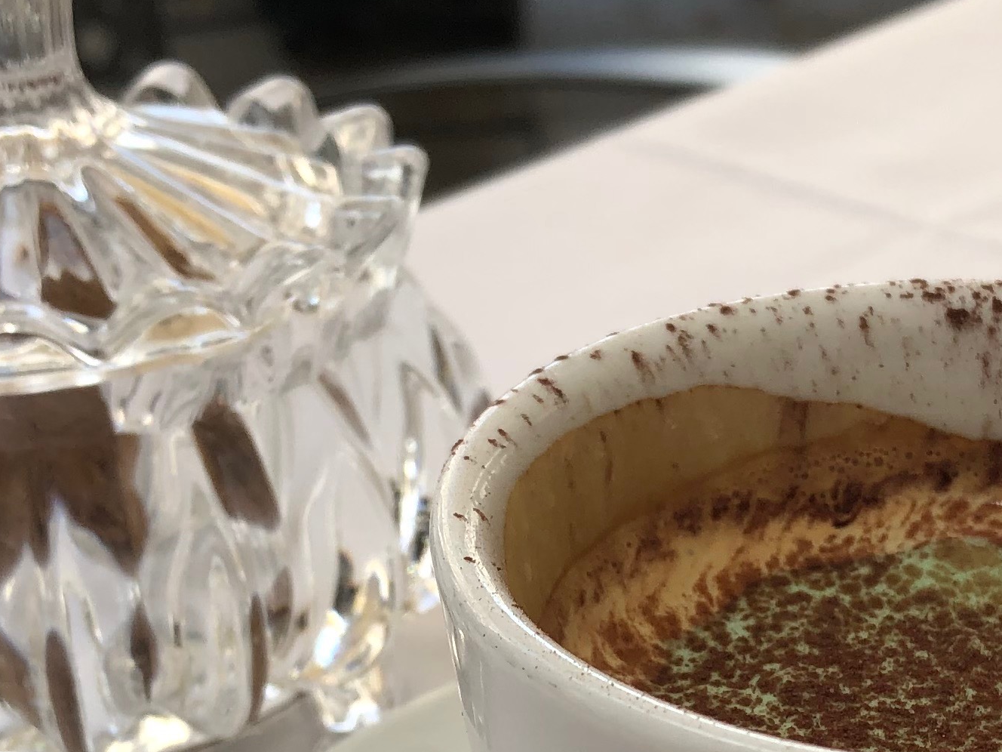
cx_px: 697
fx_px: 2460
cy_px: 752
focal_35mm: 85
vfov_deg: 17.0
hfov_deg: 22.9
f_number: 1.8
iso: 20
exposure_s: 1/318
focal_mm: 3.99
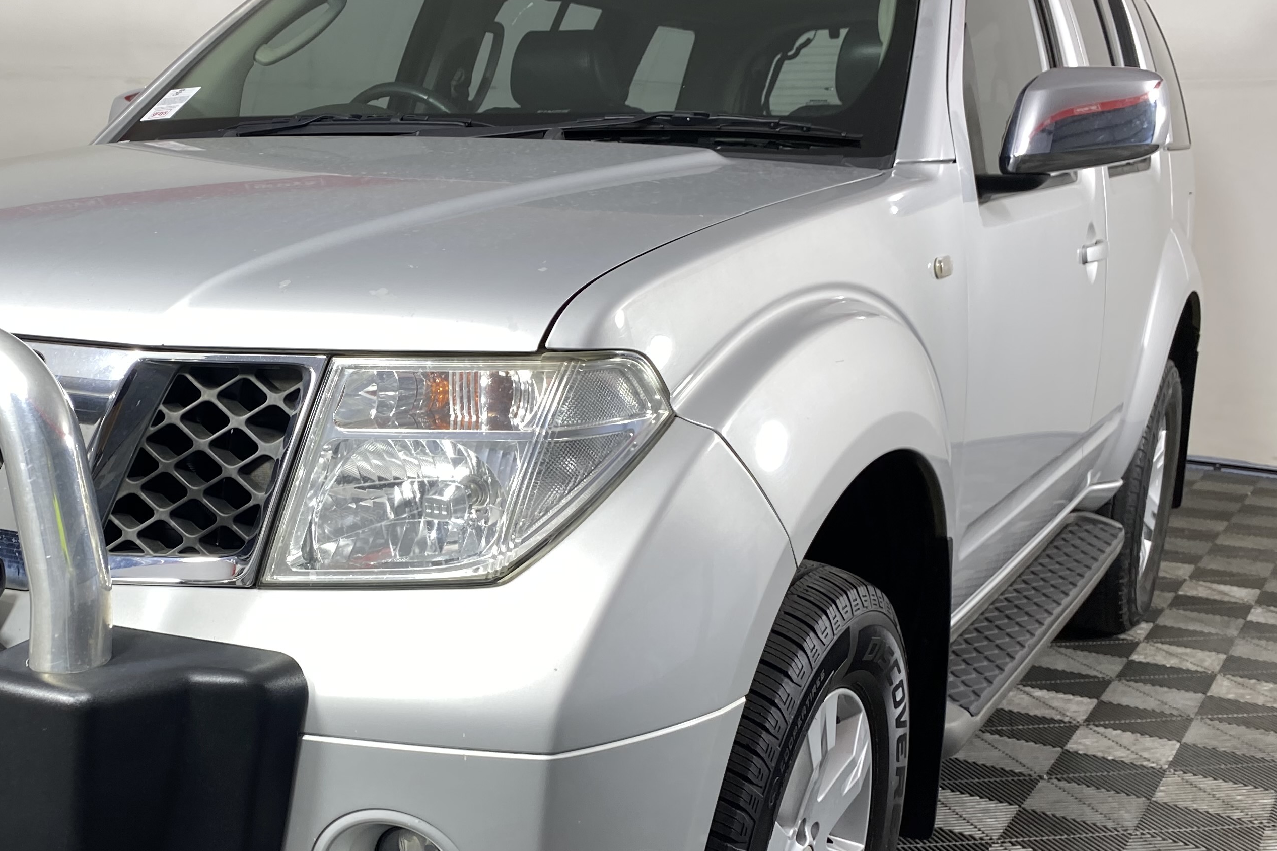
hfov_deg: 43.8
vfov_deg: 31.0
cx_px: 305
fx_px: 1525
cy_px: 547
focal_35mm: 43
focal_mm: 4.25
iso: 32
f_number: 1.8
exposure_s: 1/100
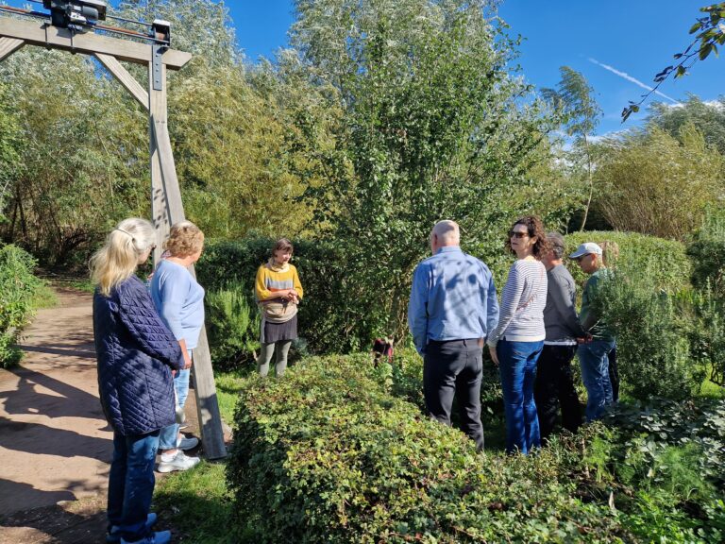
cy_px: 272
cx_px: 362
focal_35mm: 23
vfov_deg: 58.9
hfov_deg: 73.9
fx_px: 482
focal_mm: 5.4
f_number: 1.8
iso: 50
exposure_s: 1/832
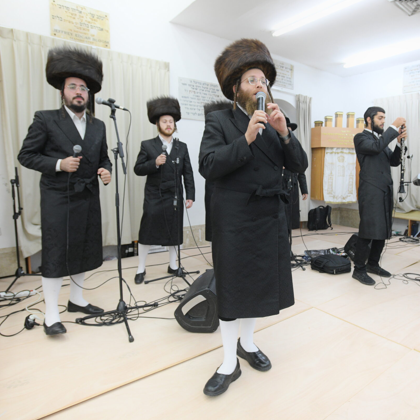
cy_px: 204
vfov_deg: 67.2
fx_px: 316
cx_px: 253
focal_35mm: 23
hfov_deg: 66.6
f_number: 5
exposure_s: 1/250
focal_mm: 17
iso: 1600
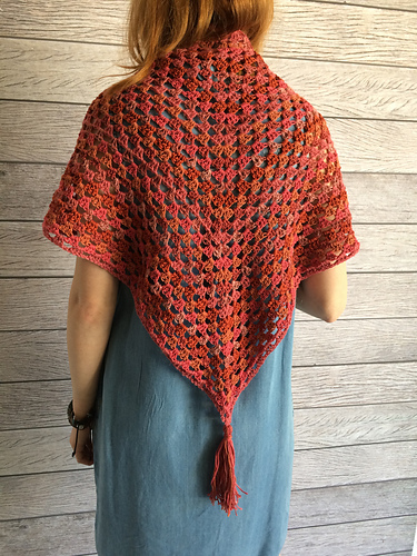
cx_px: 208
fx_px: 466
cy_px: 278
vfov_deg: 61.7
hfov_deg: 48.2
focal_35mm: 29
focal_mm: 4.15
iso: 64
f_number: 2.2
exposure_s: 1/30
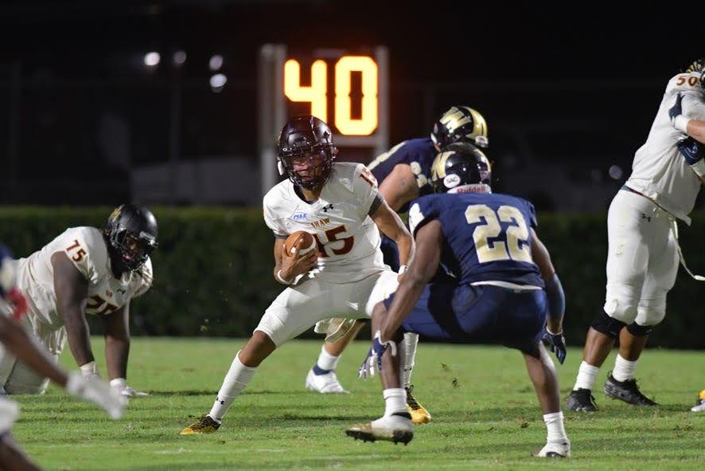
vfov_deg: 3.1
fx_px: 8813
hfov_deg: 4.6
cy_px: 236
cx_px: 352
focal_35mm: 450
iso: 4000
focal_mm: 300
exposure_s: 1/800
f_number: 2.8
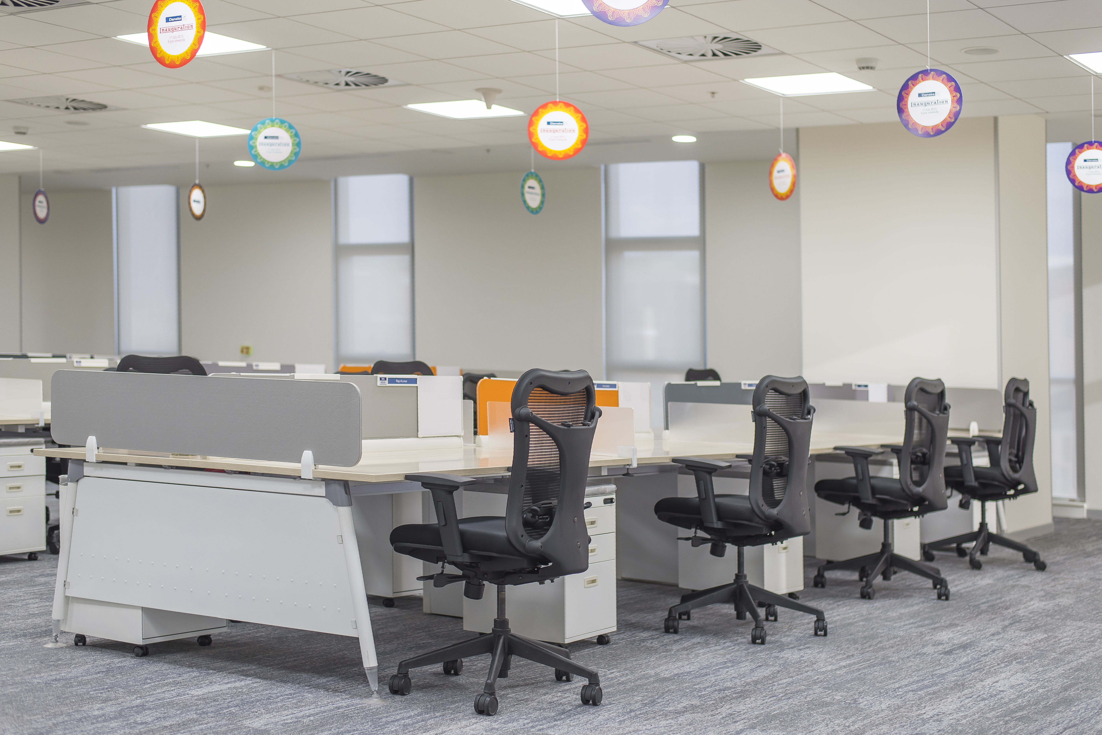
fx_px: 1531
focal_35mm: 50
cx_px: 551
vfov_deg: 27.0
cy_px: 368
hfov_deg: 39.6
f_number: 2.8
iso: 200
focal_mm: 50
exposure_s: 1/80
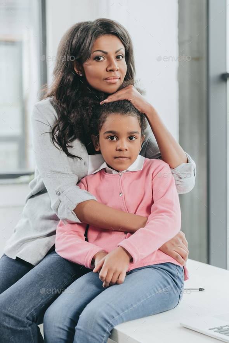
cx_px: 114
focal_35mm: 70
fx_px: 667
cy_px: 172
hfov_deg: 19.5
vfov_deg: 28.8
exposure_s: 1/160
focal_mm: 70
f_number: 2.8
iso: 640
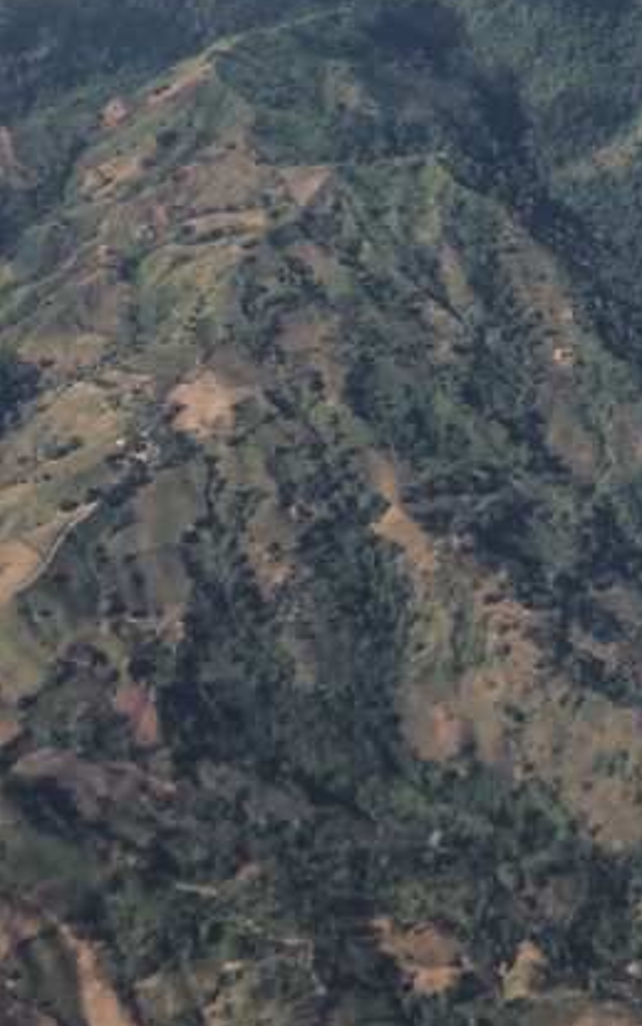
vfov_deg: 25.6
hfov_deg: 16.6
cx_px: 711
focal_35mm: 76
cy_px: -32
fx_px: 2126
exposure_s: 1/1282
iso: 32
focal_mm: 4.15
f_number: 2.2
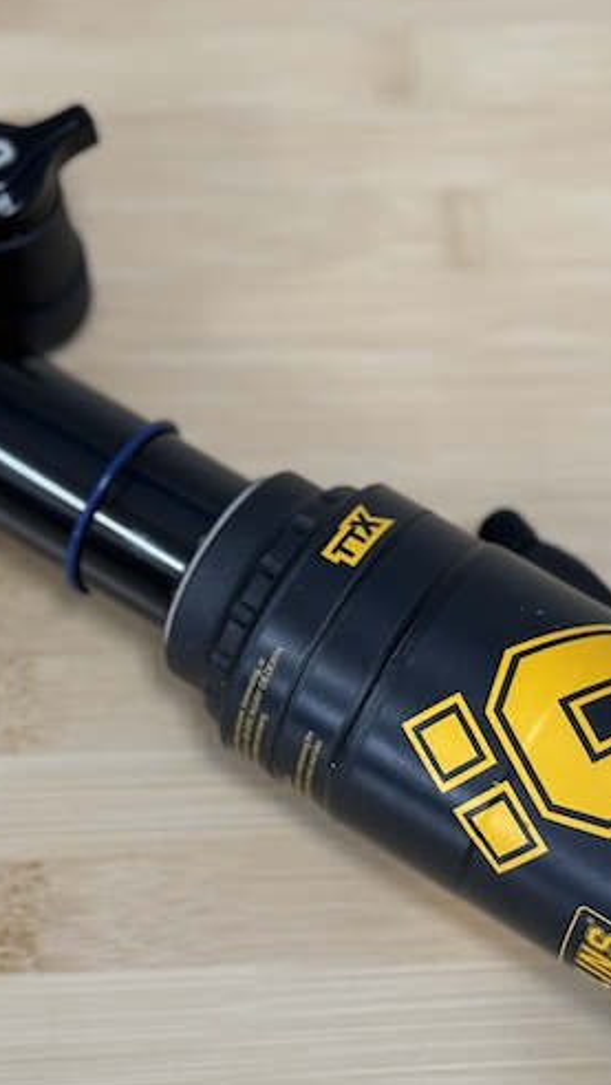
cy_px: 576
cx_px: 326
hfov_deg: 14.2
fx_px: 2447
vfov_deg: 25.0
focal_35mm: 85
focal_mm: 6.86
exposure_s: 1/60
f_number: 1.78
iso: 250
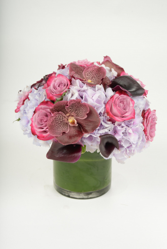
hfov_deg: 19.5
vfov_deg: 28.8
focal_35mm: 70
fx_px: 487
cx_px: 84
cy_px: 124
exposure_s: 1/200
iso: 100
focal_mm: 70
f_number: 11
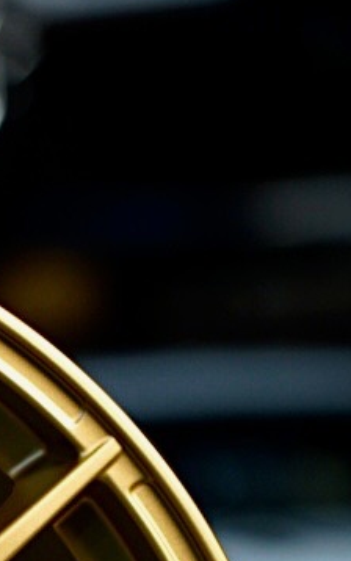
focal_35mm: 460
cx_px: -429
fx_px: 7035
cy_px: 921
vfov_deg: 4.5
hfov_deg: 2.8
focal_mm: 100
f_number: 3.2
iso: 400
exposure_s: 1/160
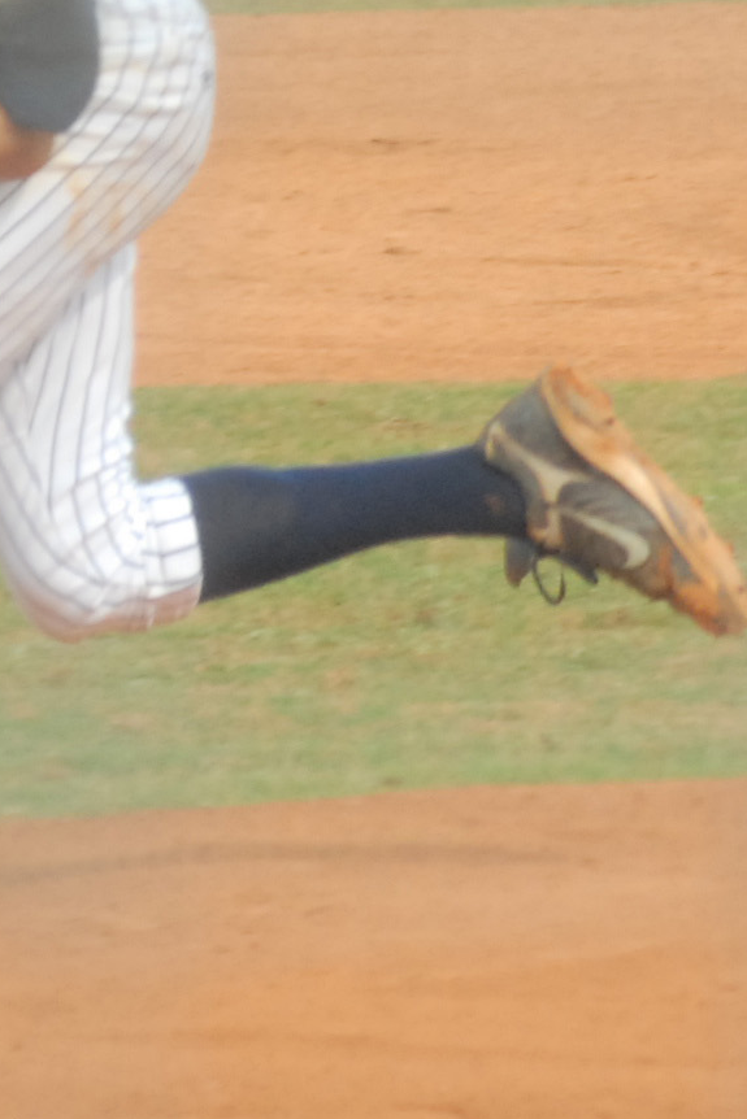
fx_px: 30433
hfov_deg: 1.4
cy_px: -60
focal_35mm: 978
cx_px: 209
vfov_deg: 2.1
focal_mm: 145
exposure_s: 1/320
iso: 500
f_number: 9
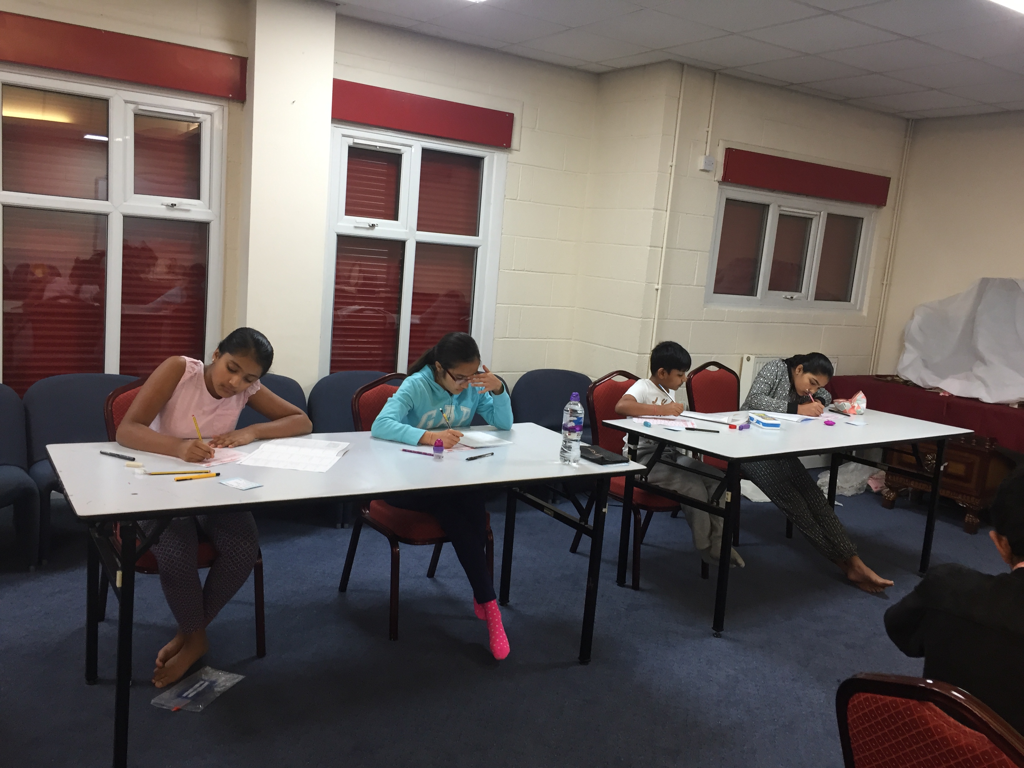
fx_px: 858
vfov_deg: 48.2
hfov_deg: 61.7
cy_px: 384
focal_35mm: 29
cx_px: 512
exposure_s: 1/33
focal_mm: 4.15
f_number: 2.2
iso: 80
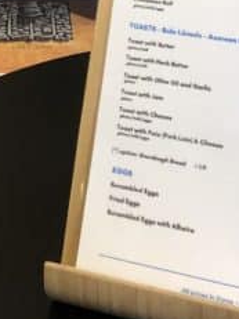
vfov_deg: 13.2
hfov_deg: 11.6
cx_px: -64
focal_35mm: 124
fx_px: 1143
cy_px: -369
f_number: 1.8
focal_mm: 4
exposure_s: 1/33
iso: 40
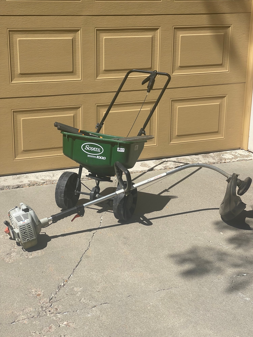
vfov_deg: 30.3
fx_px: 624
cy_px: 168
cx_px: 126
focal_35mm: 64
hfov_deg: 22.9
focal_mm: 7.5
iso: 20
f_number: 2.2
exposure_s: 1/1597
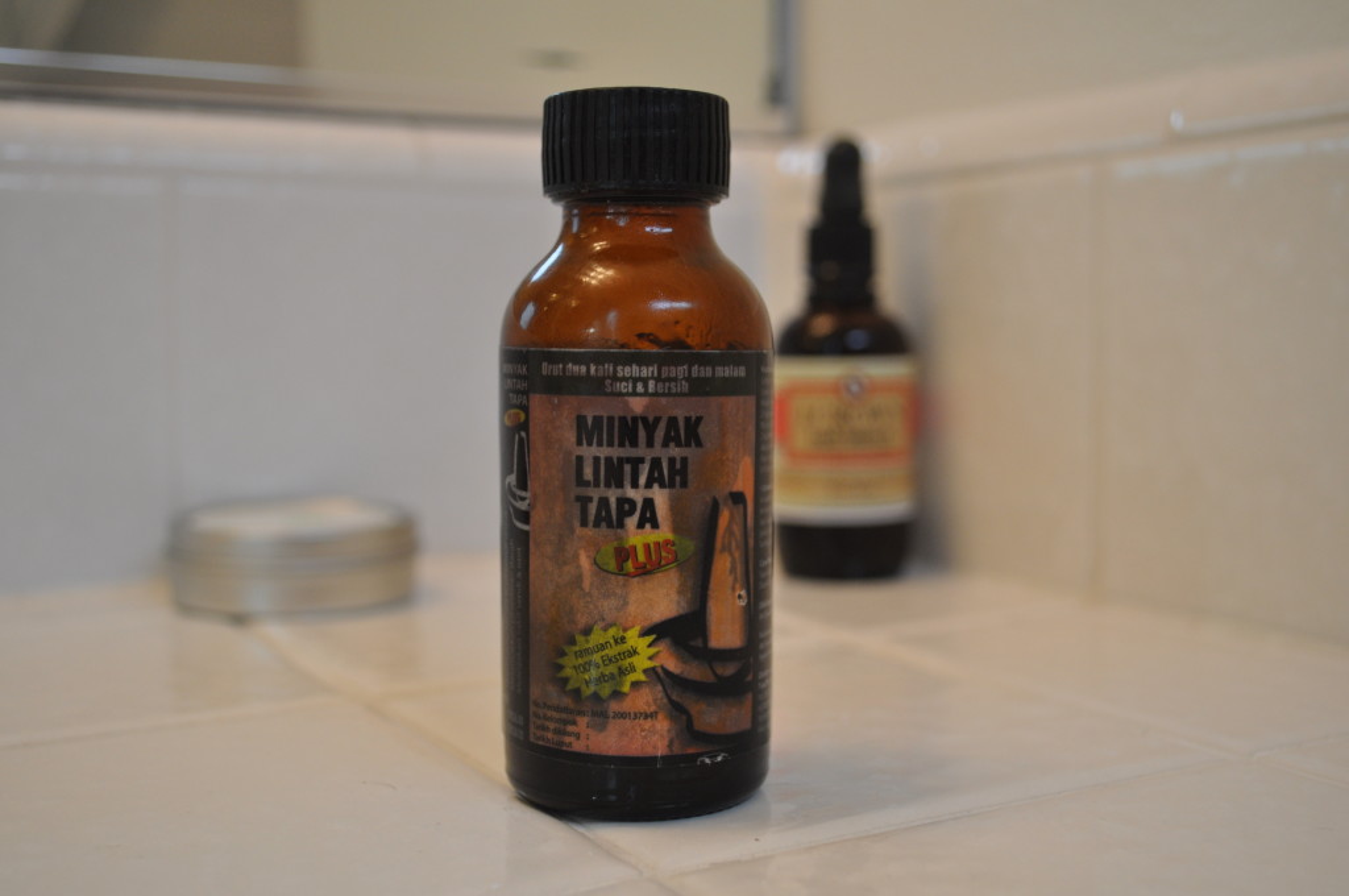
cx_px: 674
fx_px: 1628
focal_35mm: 44
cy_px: 448
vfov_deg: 30.8
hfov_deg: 45.0
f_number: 4.5
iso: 560
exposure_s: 1/60
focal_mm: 29
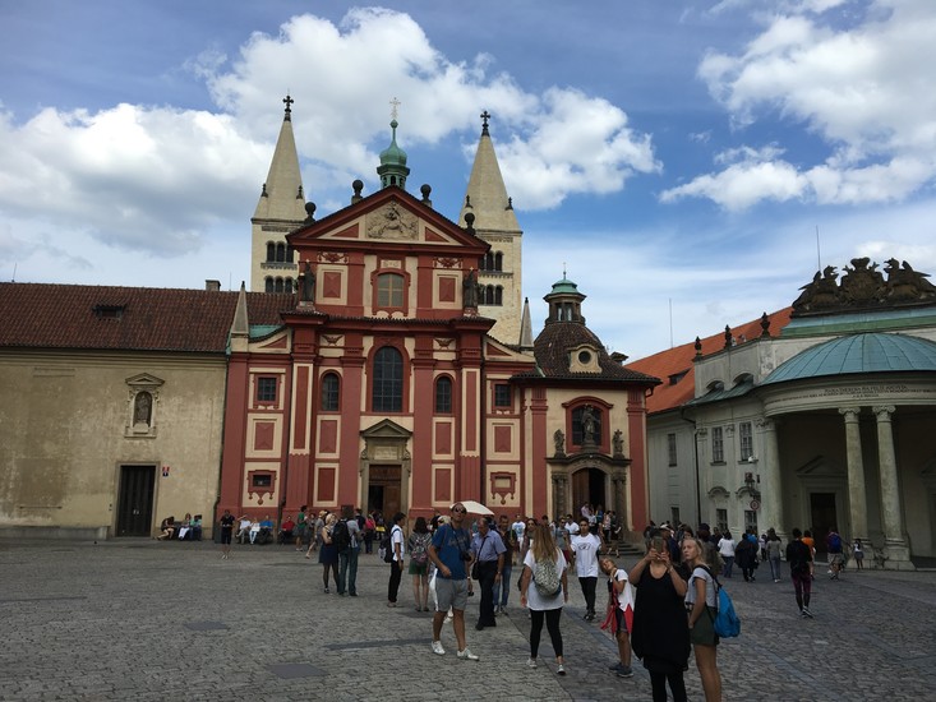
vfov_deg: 48.2
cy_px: 351
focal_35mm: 29
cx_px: 468
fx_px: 784
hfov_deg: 61.7
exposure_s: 1/1261
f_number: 2.2
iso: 25
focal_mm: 4.15
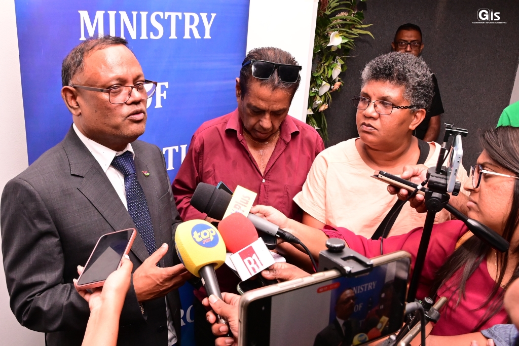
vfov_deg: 53.1
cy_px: 173
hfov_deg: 73.7
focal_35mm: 24
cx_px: 260
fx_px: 346
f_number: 14
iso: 6400
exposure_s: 1/200
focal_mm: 24
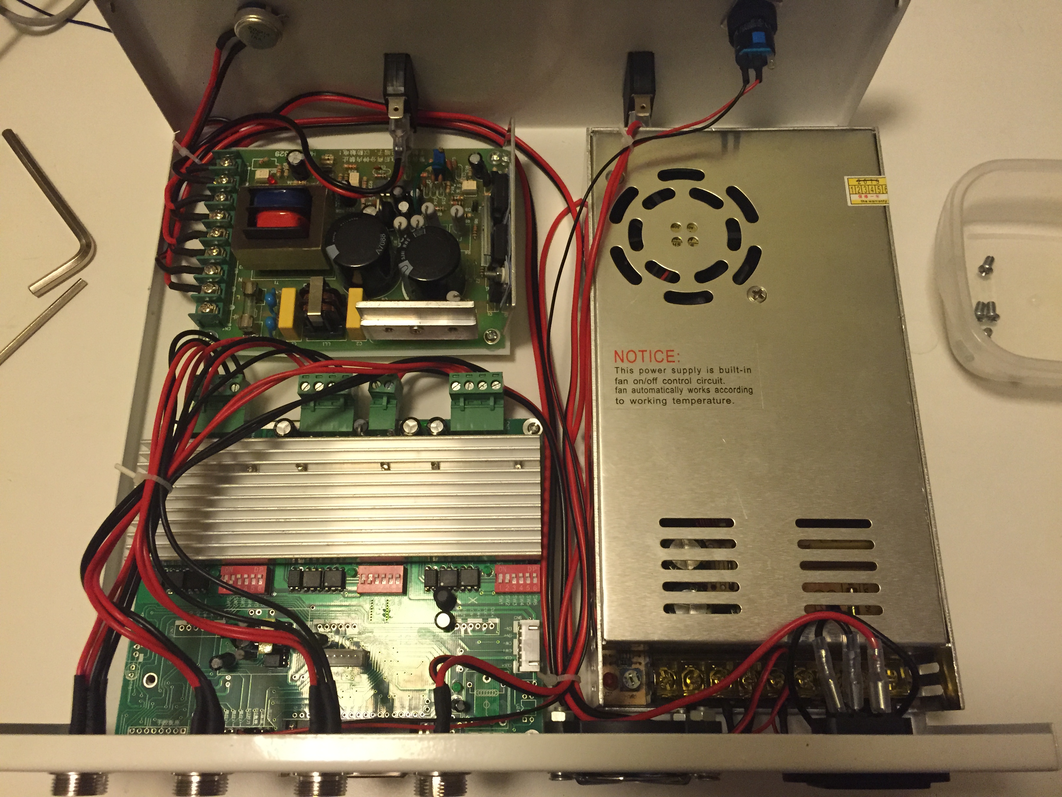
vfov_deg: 48.2
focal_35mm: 29
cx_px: 531
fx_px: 890
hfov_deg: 61.7
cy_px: 398
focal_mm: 4.15
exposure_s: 1/30
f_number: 2.2
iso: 200
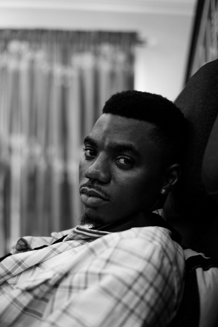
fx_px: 454
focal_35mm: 50
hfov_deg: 27.0
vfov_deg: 39.6
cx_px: 109
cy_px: 164
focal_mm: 50
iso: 2000
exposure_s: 1/60
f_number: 2.2
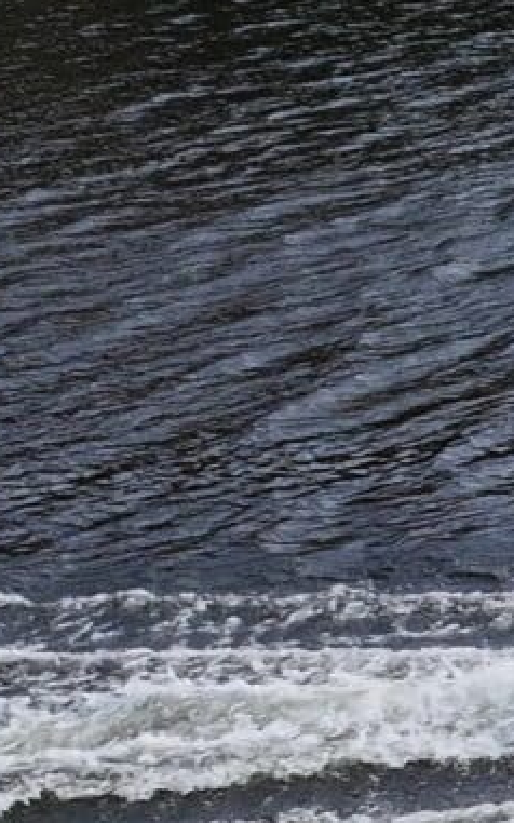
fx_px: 3834
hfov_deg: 5.9
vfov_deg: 12.2
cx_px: 2356
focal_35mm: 171
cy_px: 460
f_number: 2.8
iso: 170
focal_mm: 12.29
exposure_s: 1/2500
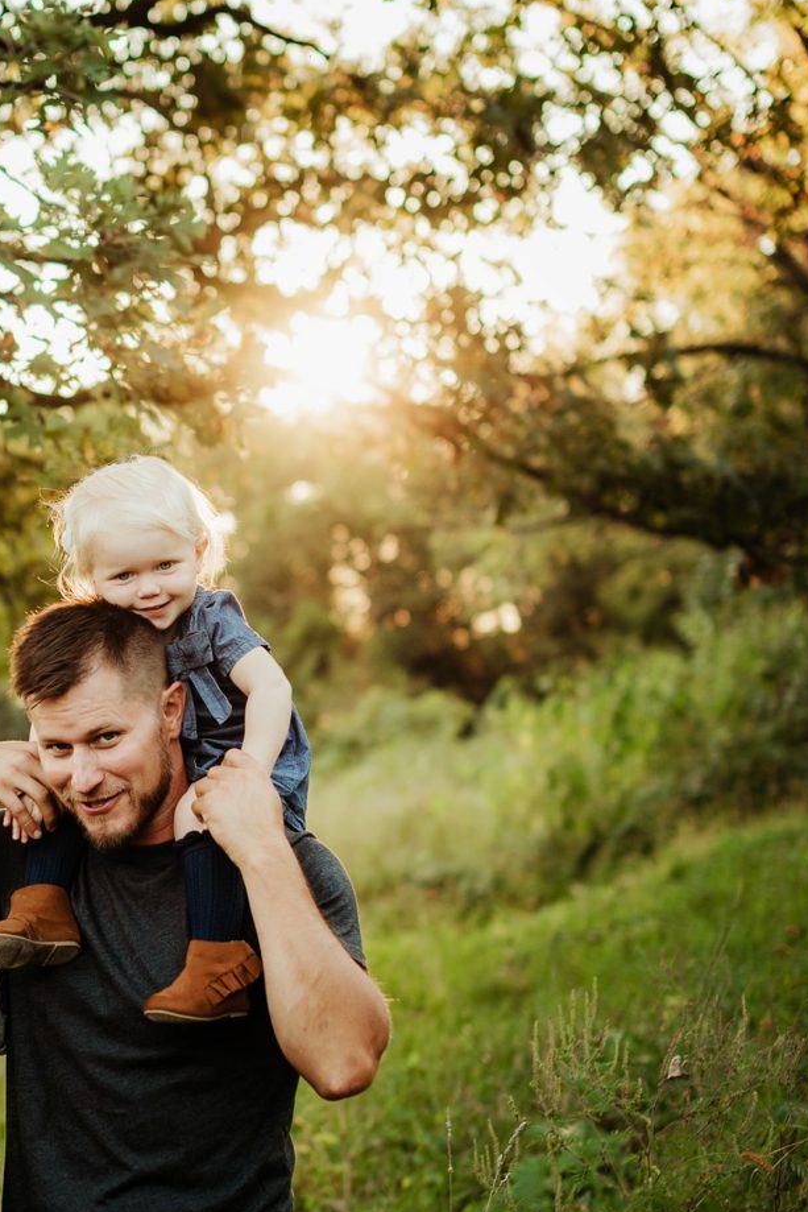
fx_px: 2625
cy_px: 752
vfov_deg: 25.9
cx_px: 92
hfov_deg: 17.3
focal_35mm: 78
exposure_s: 1/400
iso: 200
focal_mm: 35
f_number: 1.8
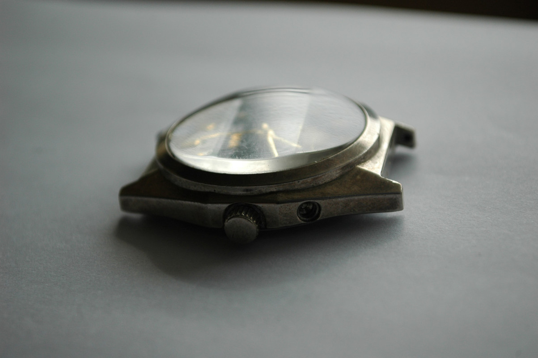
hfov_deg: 26.0
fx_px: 1165
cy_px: 179
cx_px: 269
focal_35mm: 78
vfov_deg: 17.5
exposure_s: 1/100
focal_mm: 52
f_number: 5.6
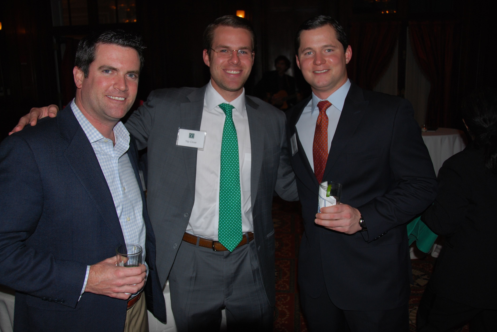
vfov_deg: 42.4
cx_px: 241
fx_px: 428
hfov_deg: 60.2
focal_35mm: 31
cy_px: 161
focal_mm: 20
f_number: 3.8
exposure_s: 1/60
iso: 200
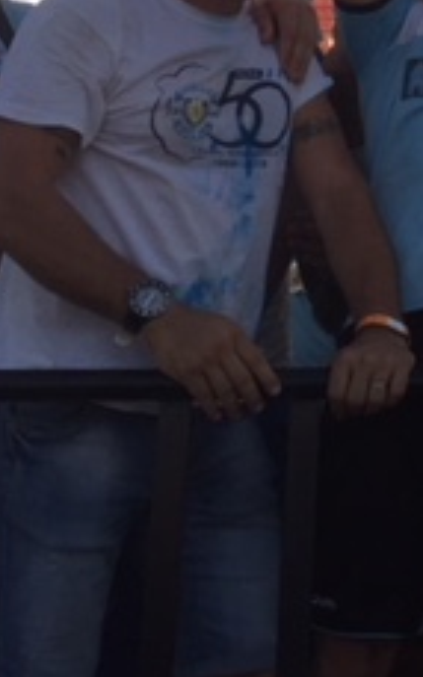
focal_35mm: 86
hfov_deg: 13.9
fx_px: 1587
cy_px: 44
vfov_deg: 23.3
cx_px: 695
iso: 32
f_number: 2.2
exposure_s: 1/2825
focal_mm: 4.15
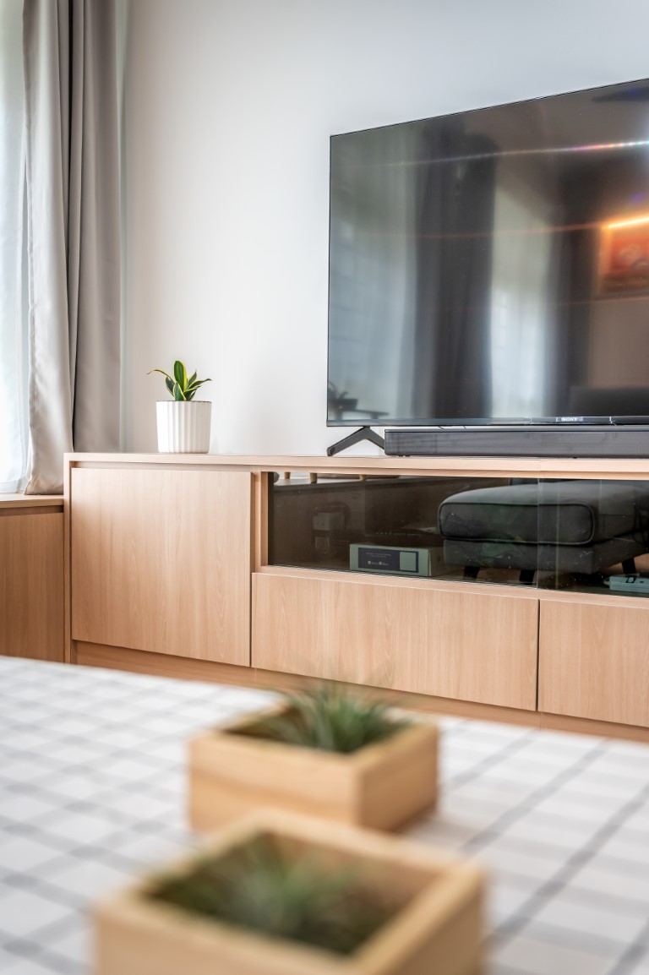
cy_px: 488
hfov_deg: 36.8
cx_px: 324
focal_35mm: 36
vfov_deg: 53.2
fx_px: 975
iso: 500
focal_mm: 36
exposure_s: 1/40
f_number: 4
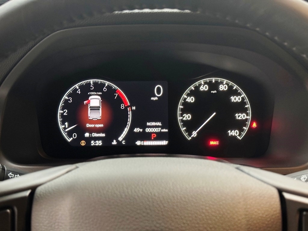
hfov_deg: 39.7
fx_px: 427
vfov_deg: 30.3
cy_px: 116
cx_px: 154
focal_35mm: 48
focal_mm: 6.86
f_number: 1.78
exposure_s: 1/24
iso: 640
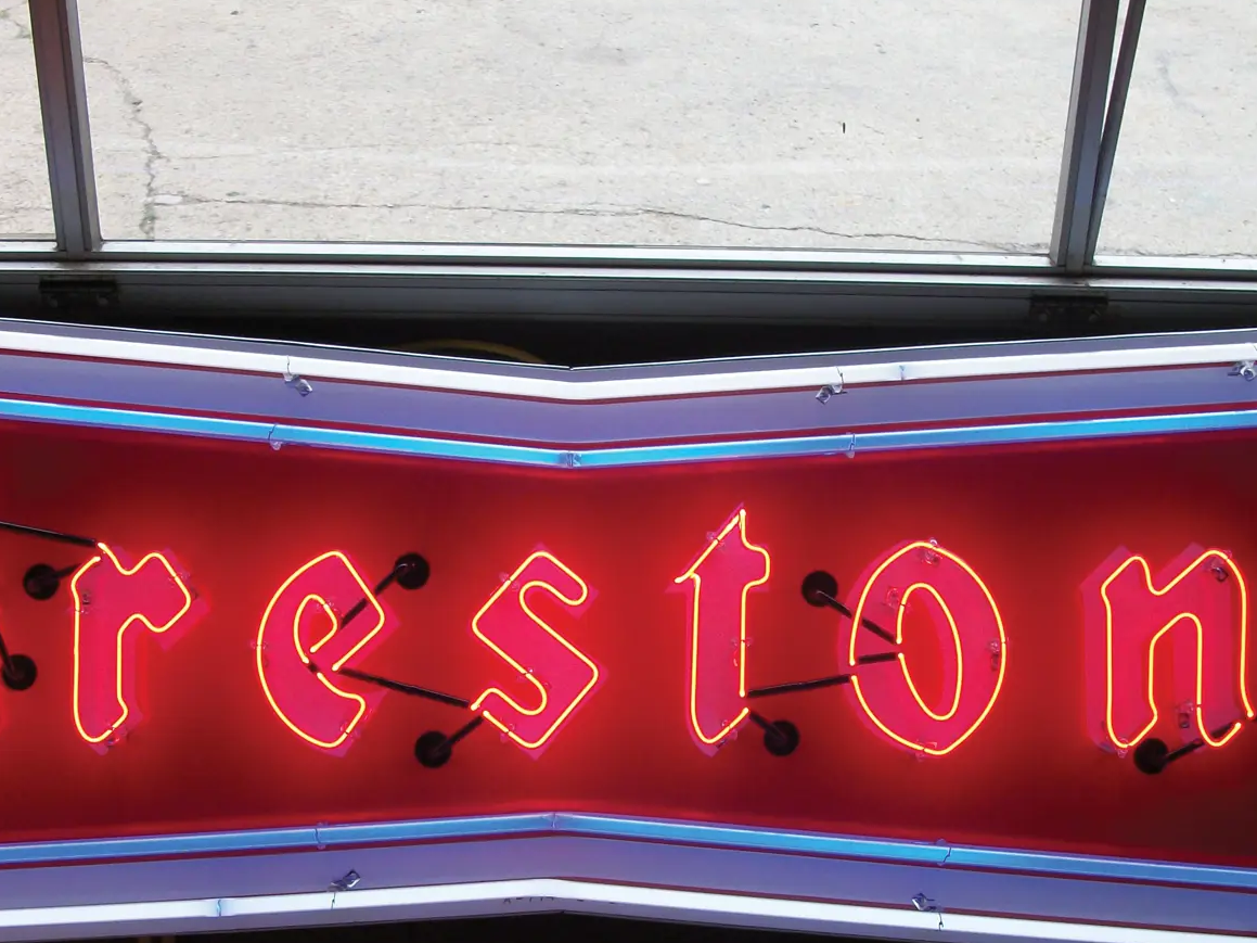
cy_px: 576
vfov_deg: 27.4
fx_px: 1924
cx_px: 586
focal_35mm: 53
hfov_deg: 36.2
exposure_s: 1/200
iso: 80
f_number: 2.9
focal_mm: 5.7
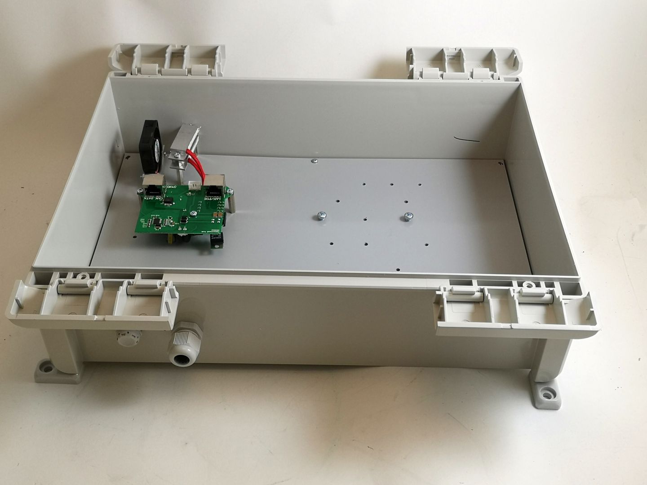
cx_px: 324
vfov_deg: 34.3
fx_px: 785
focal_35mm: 42
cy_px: 242
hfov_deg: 44.8
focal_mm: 3.95
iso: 80
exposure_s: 1/100
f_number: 1.8
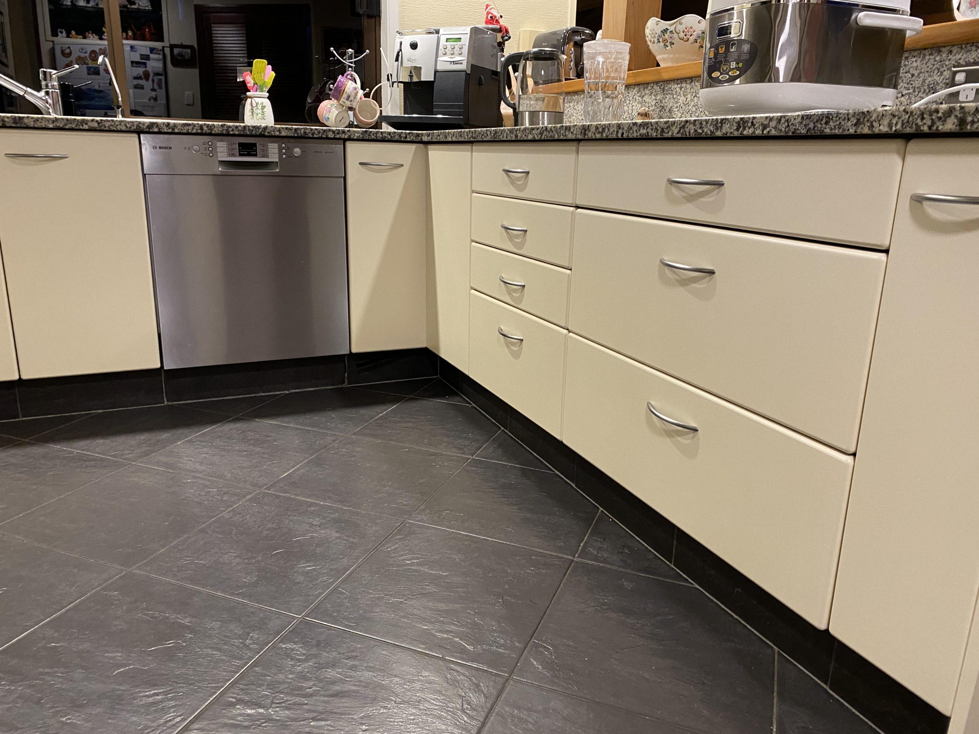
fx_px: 735
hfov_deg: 67.3
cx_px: 490
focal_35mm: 26
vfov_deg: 53.1
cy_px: 367
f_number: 1.8
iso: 320
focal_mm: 4.25
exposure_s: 1/50
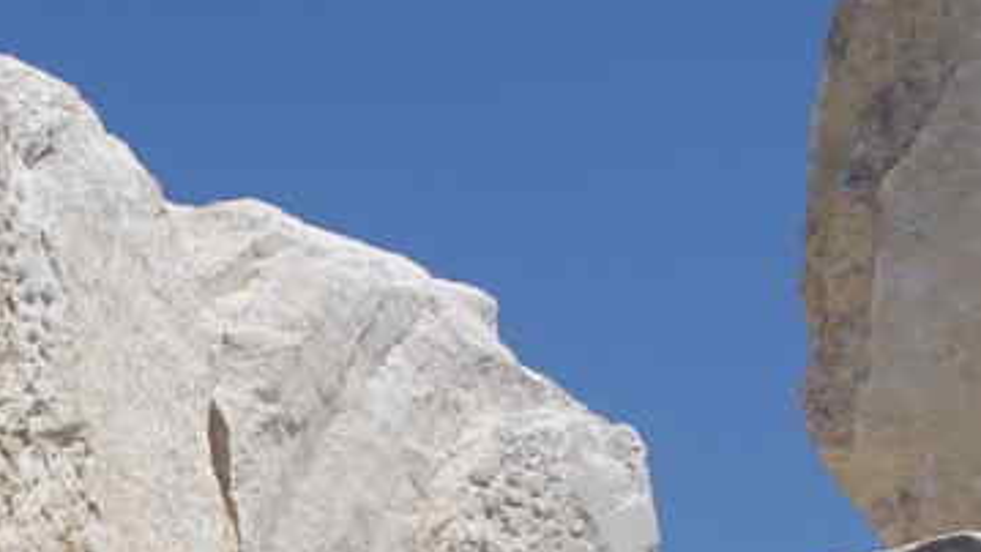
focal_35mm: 146
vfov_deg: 7.4
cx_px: -702
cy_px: 1575
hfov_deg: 13.4
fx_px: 3798
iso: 125
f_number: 5.6
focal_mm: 9.28
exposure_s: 1/800
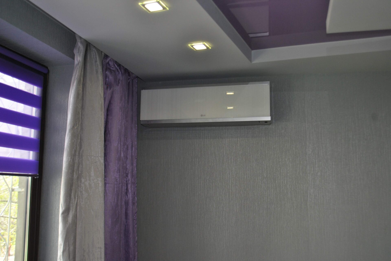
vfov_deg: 34.3
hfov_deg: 49.5
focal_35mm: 39
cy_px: 130
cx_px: 196
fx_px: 424
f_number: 4.2
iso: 200
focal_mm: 26
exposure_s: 1/60
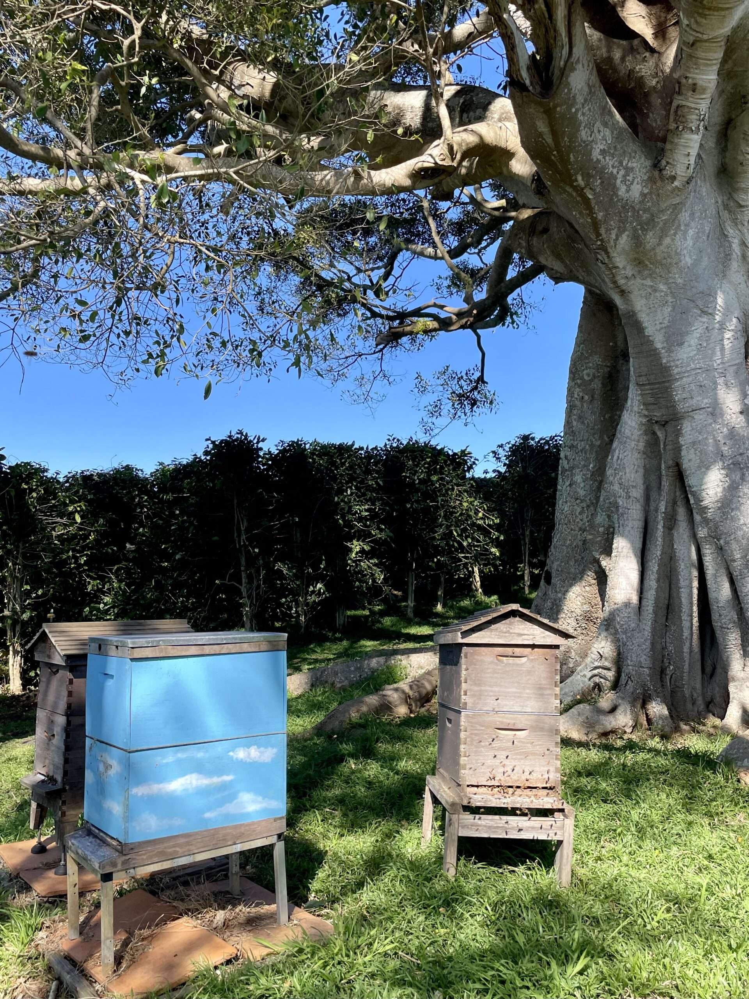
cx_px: 374
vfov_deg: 67.3
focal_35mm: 26
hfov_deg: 53.1
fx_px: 750
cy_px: 500
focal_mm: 4.2
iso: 32
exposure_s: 1/1289
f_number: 1.6
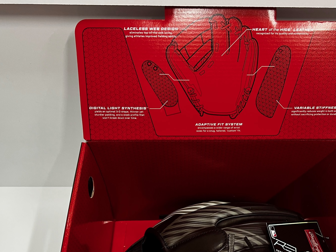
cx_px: 202
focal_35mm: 39
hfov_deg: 47.6
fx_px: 379
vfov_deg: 36.3
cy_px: 176
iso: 100
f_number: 1.5
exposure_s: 1/60
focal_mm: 5.7
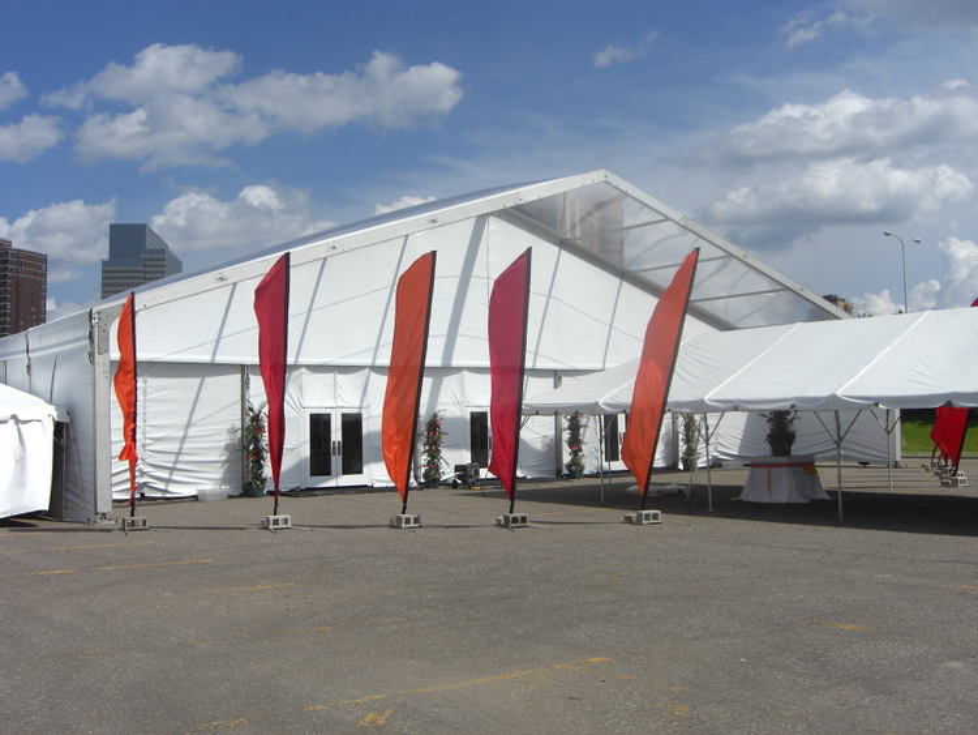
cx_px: 489
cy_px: 368
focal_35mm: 38
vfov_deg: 37.7
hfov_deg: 49.0
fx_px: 1074
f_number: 8
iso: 80
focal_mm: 7.9
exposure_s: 1/320
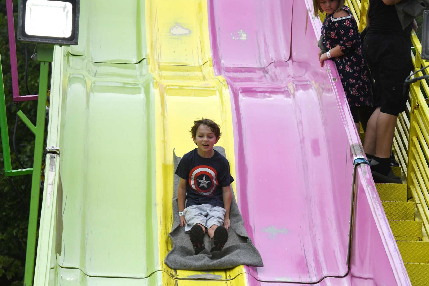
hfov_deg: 8.3
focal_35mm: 248
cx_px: 214
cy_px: 143
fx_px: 2949
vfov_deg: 5.6
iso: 1250
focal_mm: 165
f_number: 10
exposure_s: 1/3200
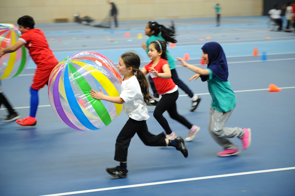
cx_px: 148
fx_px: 540
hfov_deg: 30.5
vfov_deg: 20.6
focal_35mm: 66
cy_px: 98
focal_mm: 66
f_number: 2.8
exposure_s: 1/100
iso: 1000
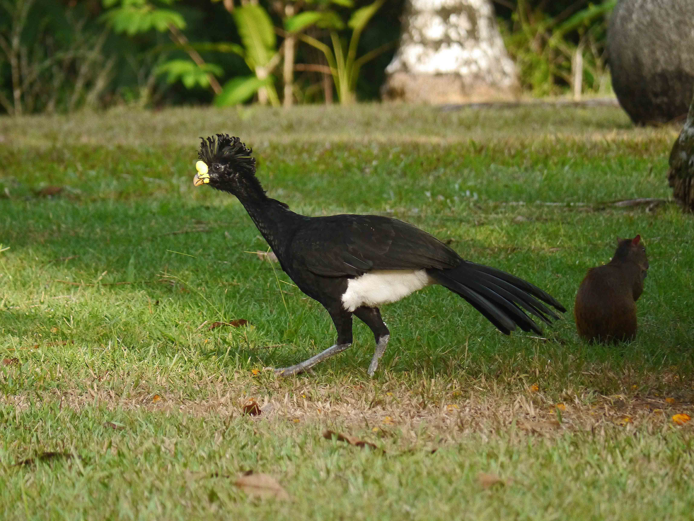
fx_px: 8023
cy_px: 260
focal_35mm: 400
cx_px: 347
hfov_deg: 5.0
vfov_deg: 3.7
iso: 800
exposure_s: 1/250
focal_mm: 200
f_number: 5.6
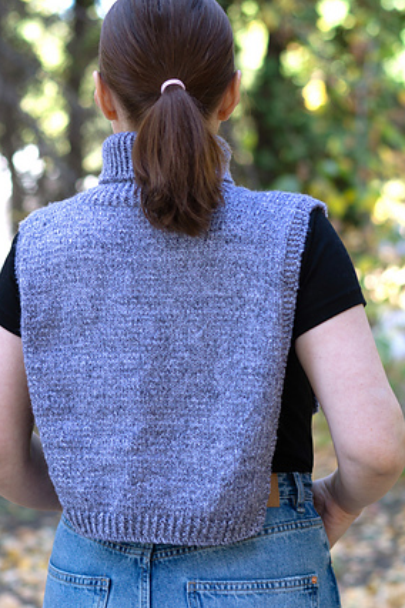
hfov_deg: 15.5
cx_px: 185
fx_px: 1485
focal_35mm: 88
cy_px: 294
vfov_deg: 23.1
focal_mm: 50
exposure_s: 1/160
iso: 200
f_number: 2.5
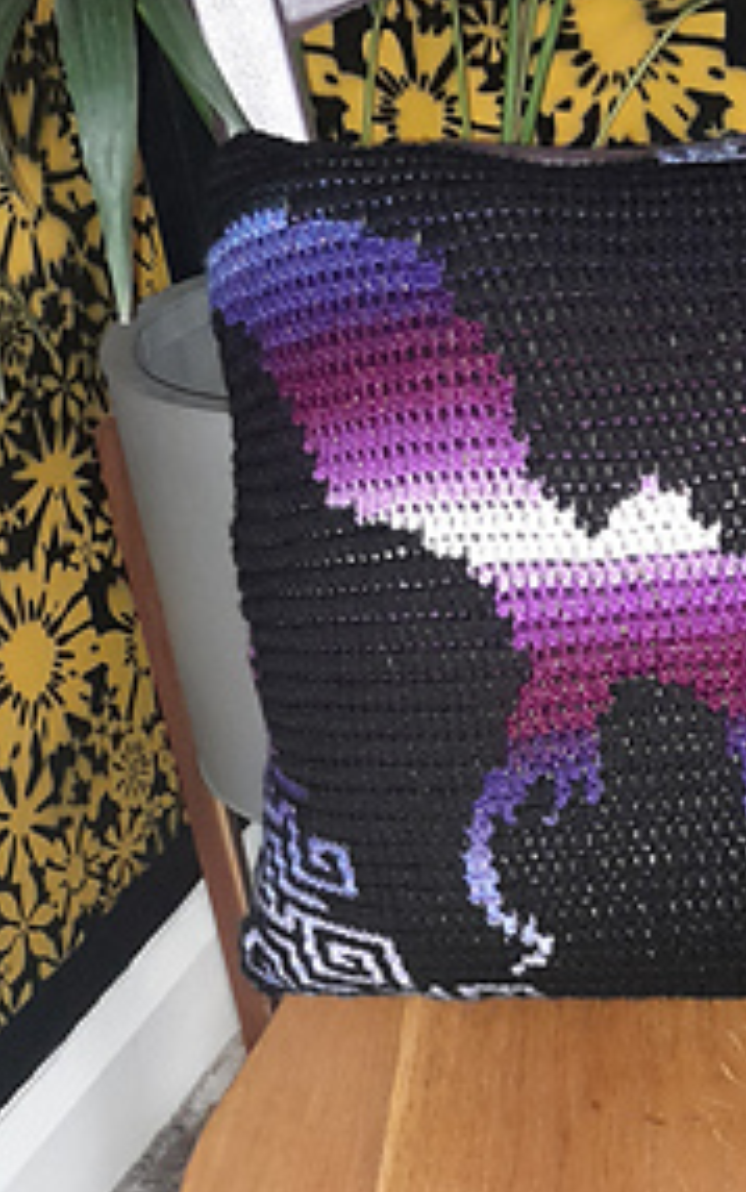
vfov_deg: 31.5
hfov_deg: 20.1
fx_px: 2080
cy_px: 863
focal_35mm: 64
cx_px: 623
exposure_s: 1/25
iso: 640
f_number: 1.8
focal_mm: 4
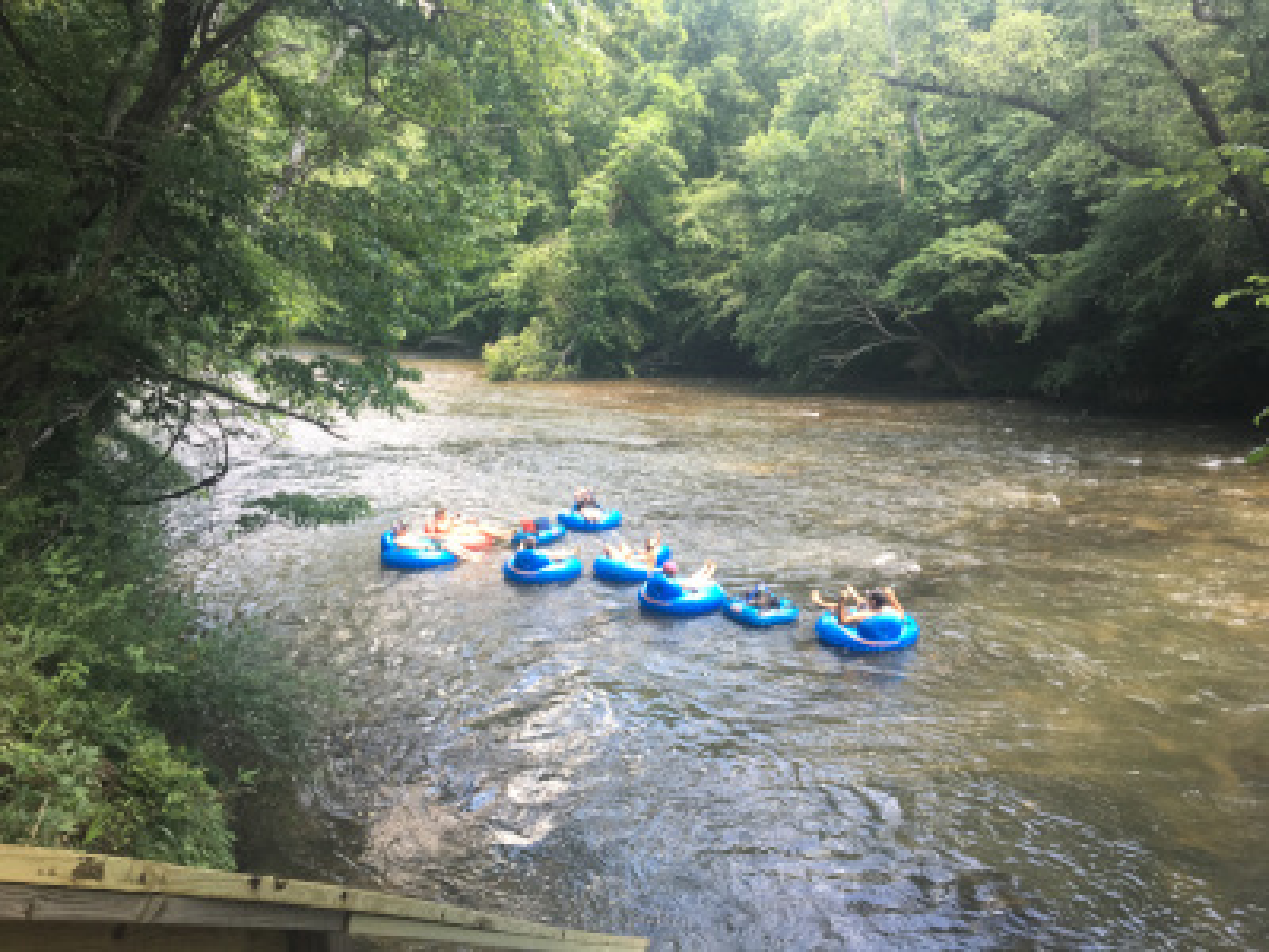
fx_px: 1063
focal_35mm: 29
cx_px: 634
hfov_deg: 61.7
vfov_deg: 48.2
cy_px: 476
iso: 40
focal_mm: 4.15
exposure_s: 1/120
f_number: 2.2
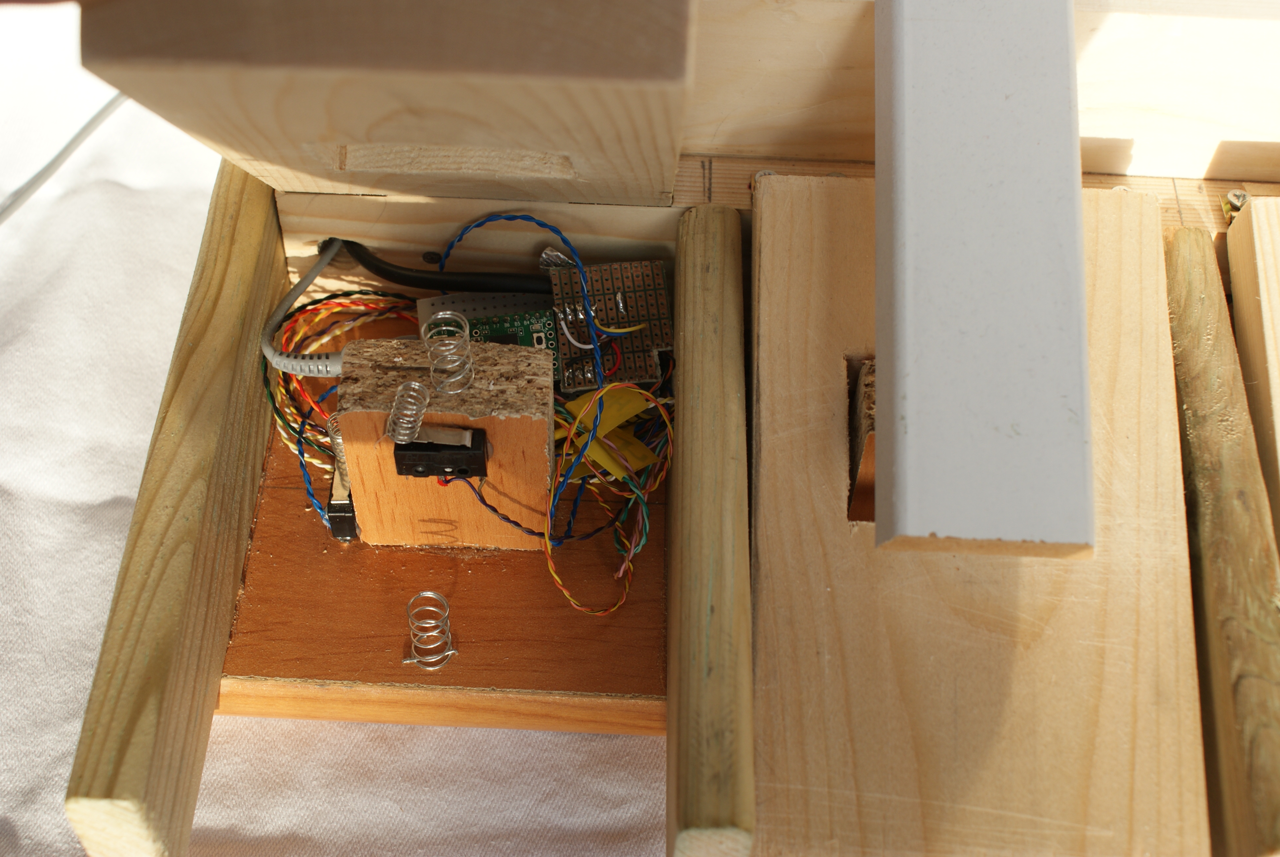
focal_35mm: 52
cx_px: 640
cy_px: 428
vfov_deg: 25.8
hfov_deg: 37.8
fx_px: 1869
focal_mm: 35
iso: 100
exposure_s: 1/60
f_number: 6.3
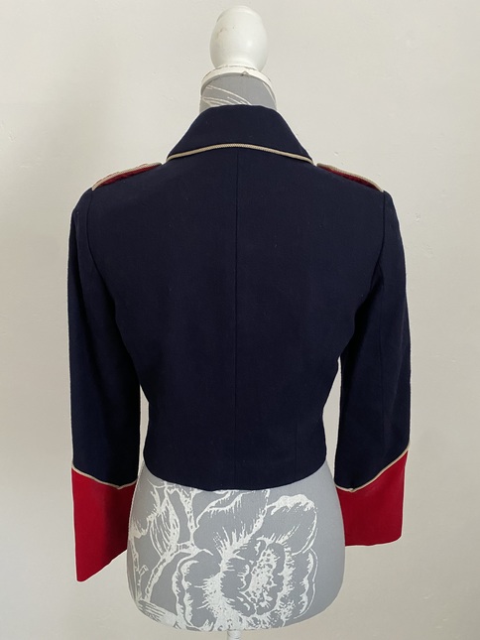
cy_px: 320
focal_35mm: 26
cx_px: 240
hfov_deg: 53.1
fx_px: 481
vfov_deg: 67.3
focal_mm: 4.25
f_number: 1.8
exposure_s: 1/35
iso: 640
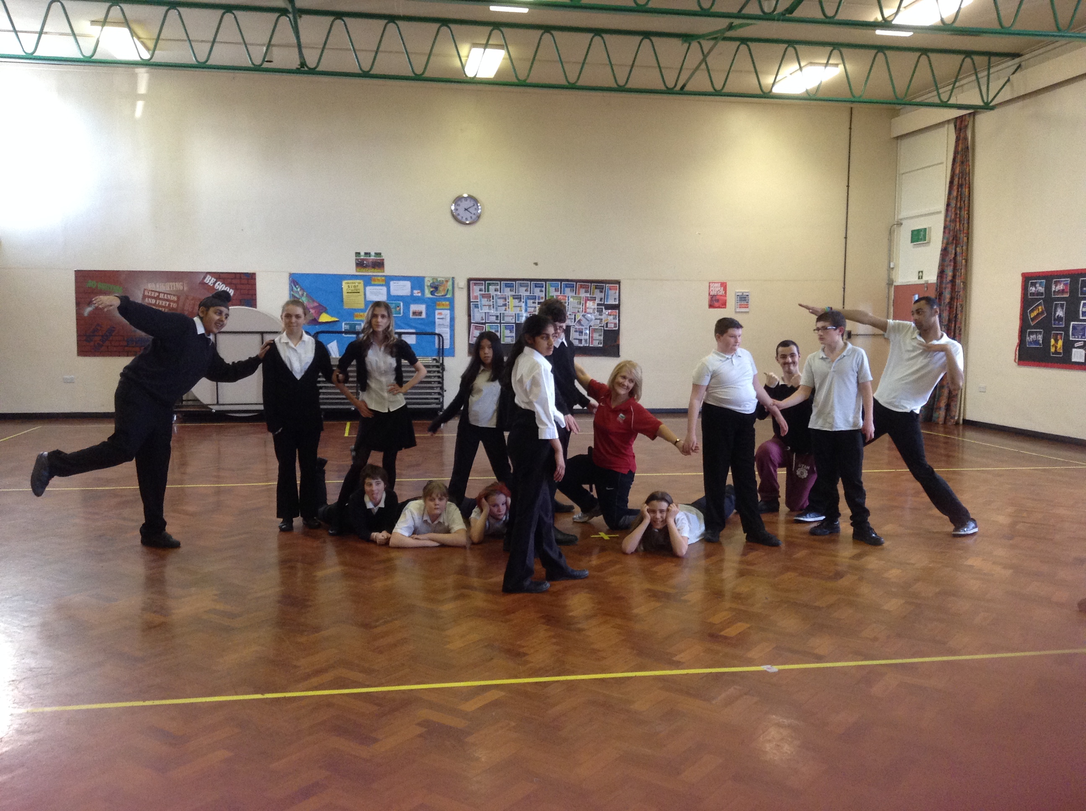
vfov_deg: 42.8
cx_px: 543
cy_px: 406
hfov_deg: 55.4
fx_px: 1034
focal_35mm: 33
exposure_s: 1/24
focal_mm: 3.3
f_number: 2.4
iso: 125
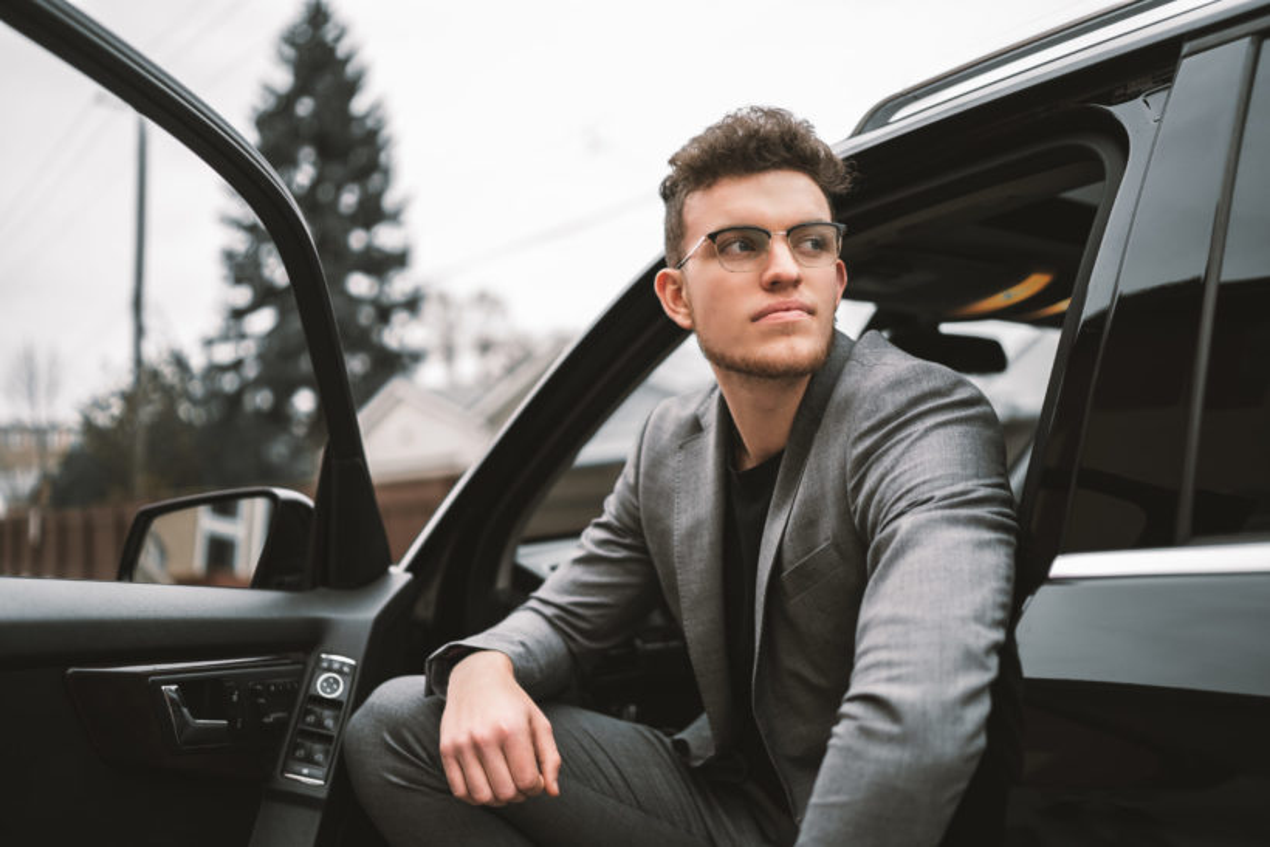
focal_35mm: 35
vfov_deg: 37.9
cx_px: 635
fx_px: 1235
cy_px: 424
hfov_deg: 54.4
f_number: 1.4
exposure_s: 1/320
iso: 50
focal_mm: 35
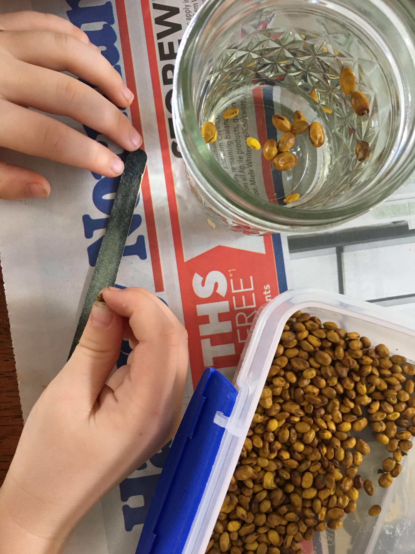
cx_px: 208
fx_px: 464
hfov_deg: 48.2
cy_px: 277
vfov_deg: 61.7
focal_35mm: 29
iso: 125
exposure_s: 1/30
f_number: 2.2
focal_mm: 4.15
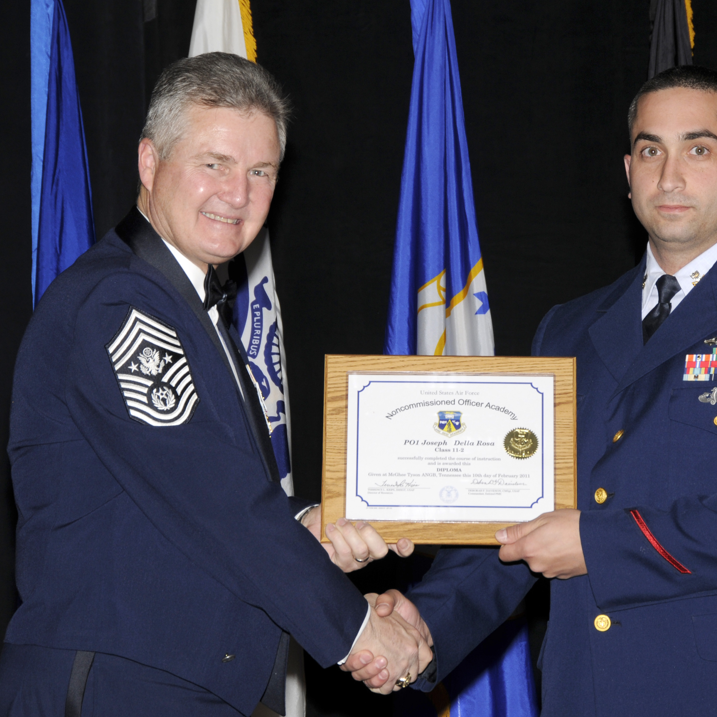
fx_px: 4280
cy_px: 359
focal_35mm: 183
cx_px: 413
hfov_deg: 9.6
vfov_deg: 9.6
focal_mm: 95
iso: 200
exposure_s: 1/60
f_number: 11
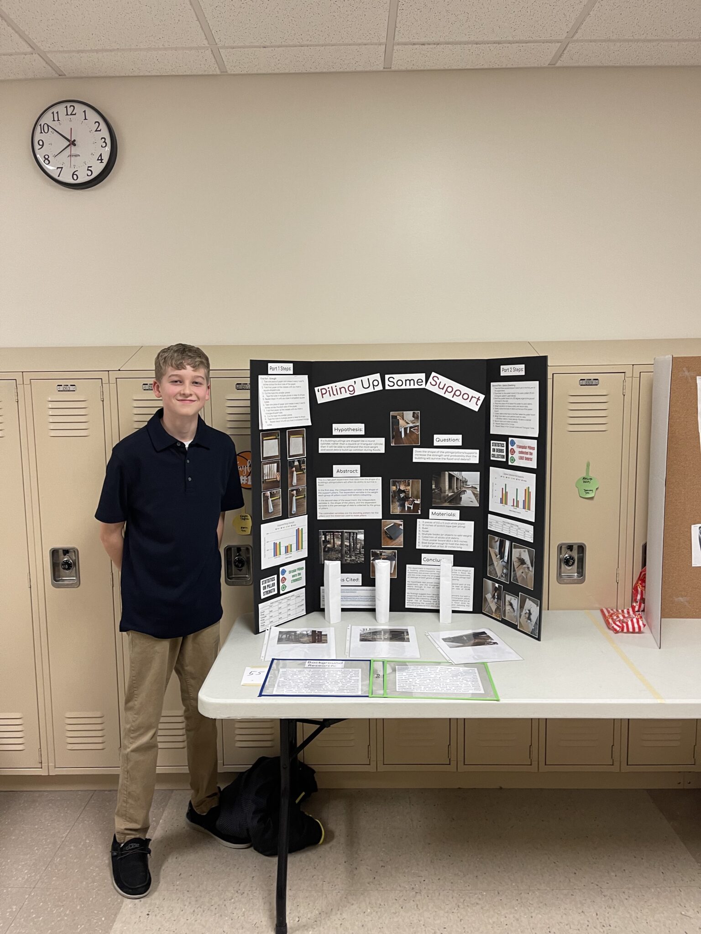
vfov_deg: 67.3
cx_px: 350
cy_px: 467
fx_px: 702
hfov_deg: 53.1
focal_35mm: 26
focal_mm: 5.1
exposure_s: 1/60
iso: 160
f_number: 1.6
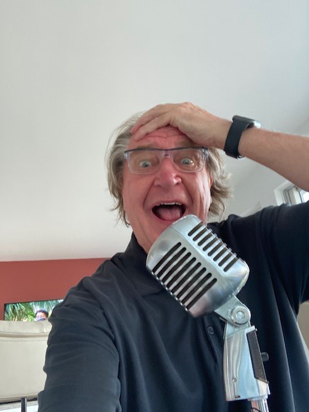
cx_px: 154
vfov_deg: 56.8
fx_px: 380
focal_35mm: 32
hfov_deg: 44.2
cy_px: 206
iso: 80
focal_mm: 2.87
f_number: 2.2
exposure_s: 1/60
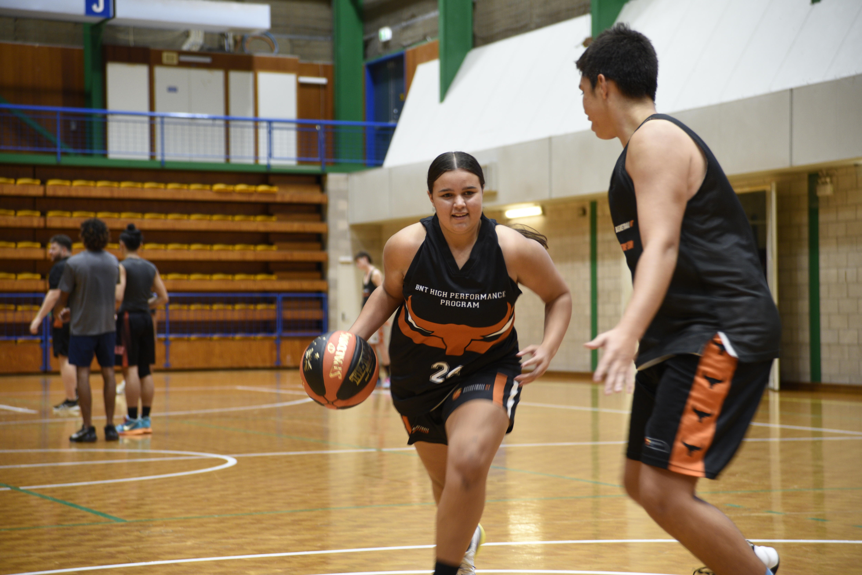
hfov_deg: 23.9
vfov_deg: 16.1
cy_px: 288
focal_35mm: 85
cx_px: 431
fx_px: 2036
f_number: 4
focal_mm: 85
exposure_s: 1/80
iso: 800
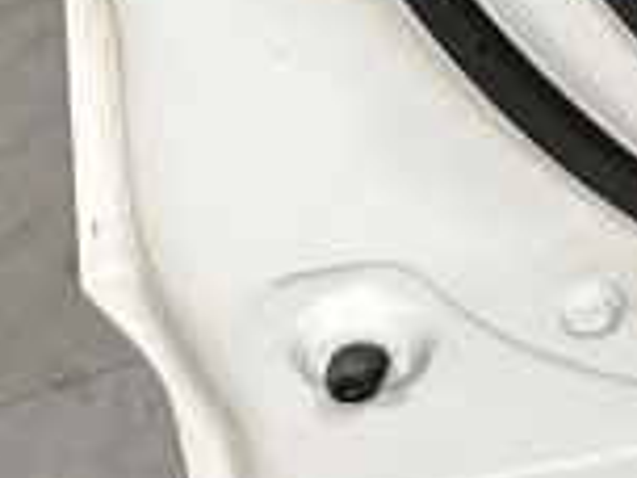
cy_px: -1069
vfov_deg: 7.7
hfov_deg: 10.1
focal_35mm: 162
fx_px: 2981
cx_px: 1706
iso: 400
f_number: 1.78
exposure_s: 1/60
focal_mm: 6.86
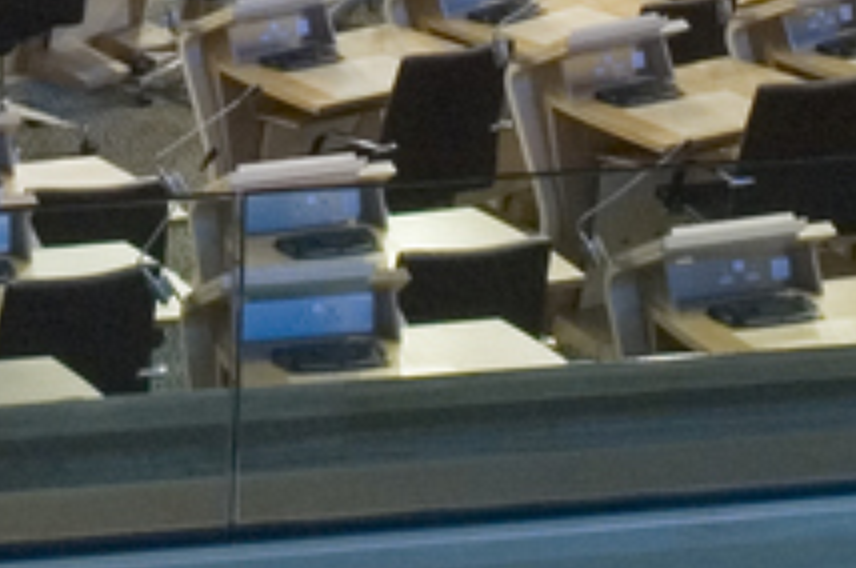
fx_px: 5649
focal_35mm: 238
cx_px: -168
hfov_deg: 8.6
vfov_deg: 5.5
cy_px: -994
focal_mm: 27
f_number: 11
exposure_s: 1/5
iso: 400
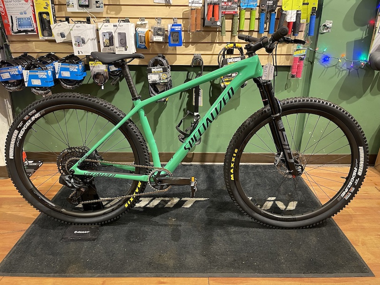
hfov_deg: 67.3
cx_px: 190
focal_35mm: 26
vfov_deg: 53.1
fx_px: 285
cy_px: 142
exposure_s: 1/60
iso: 320
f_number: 1.6
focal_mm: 5.1
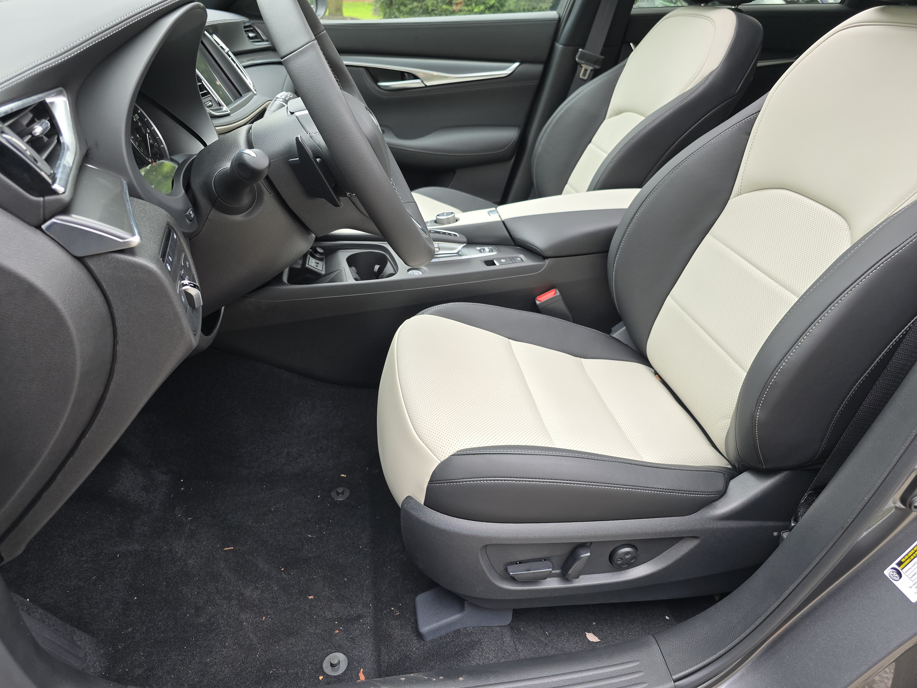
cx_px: 458
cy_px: 344
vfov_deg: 58.9
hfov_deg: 73.9
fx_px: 609
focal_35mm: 23
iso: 40
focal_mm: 6.3
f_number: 1.7
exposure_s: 1/180
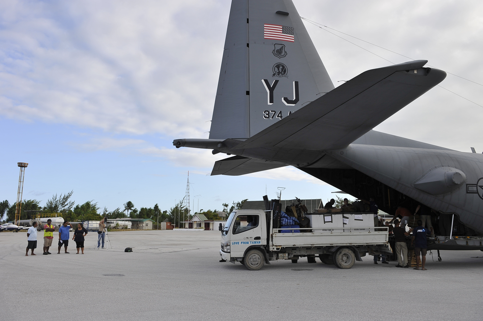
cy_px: 160
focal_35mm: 29
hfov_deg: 63.7
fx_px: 389
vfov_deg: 44.9
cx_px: 242
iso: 320
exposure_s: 1/640
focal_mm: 29
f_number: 5.6
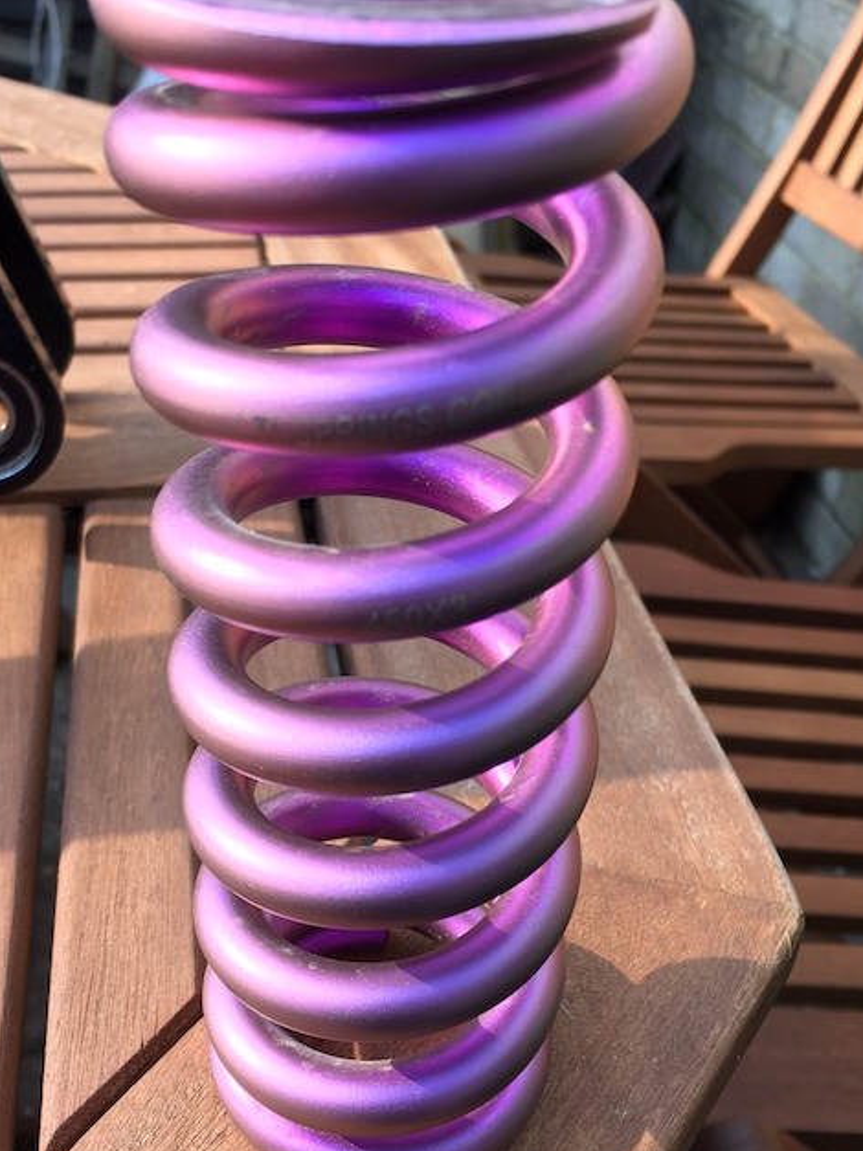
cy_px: 586
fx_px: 1230
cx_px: 373
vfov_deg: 50.1
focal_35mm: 37
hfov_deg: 38.6
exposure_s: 1/113
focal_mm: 4.15
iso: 25
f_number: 2.2
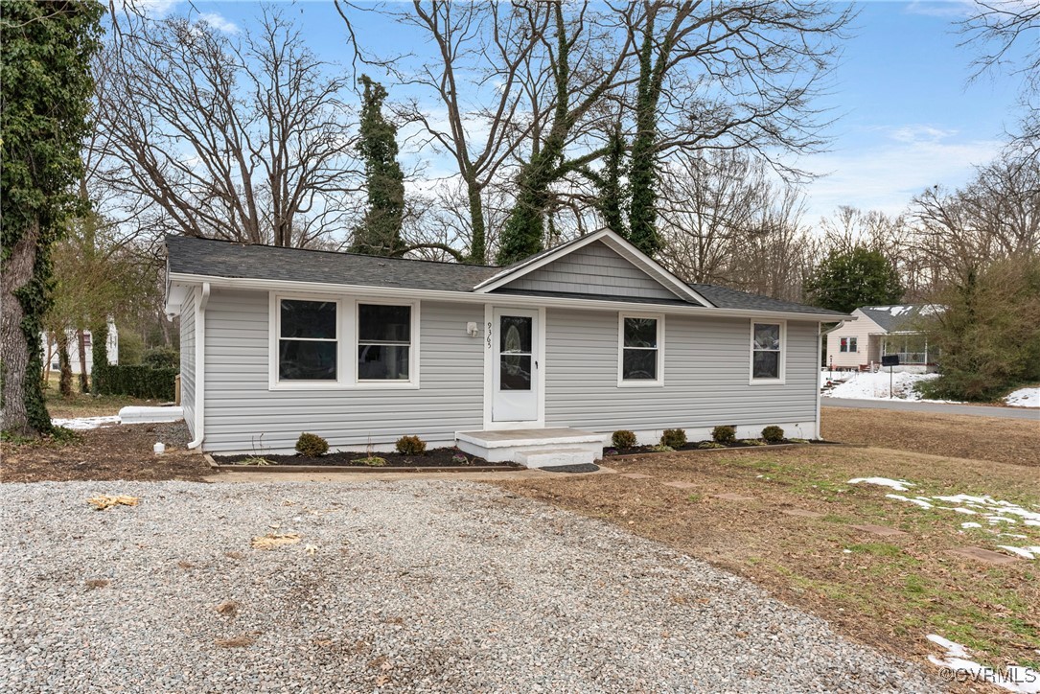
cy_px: 347
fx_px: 636
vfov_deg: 57.3
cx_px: 520
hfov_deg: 78.6
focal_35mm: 22
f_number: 8
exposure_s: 1/80
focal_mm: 22
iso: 800
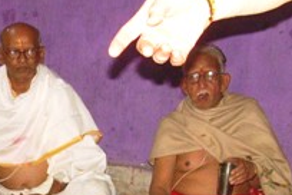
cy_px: 146
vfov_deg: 11.0
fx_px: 1006
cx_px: 26
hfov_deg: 16.3
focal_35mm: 124
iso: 200
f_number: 2.8
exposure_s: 1/60
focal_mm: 6.3
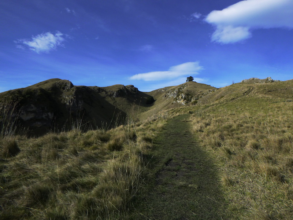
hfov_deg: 69.4
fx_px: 212
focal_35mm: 25
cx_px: 146
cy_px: 110
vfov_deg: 54.9
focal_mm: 4.5
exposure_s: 1/640
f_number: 3.9
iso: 100
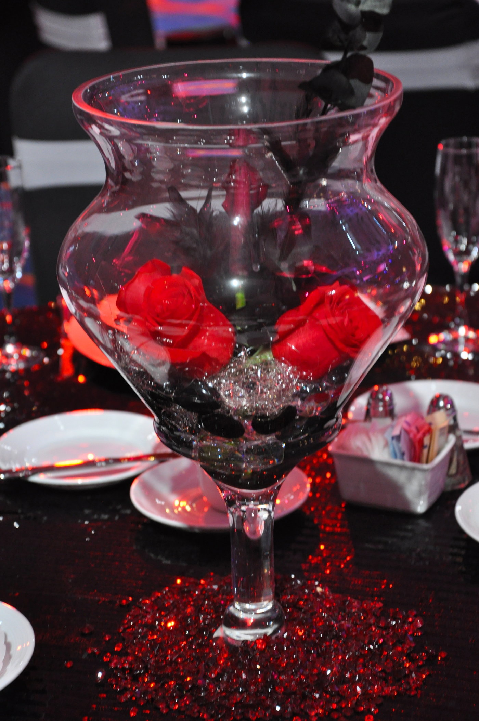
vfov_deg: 20.6
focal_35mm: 99
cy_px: 360
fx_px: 1981
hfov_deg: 13.8
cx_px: 240
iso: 1000
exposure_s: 1/10
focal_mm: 66
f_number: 6.3
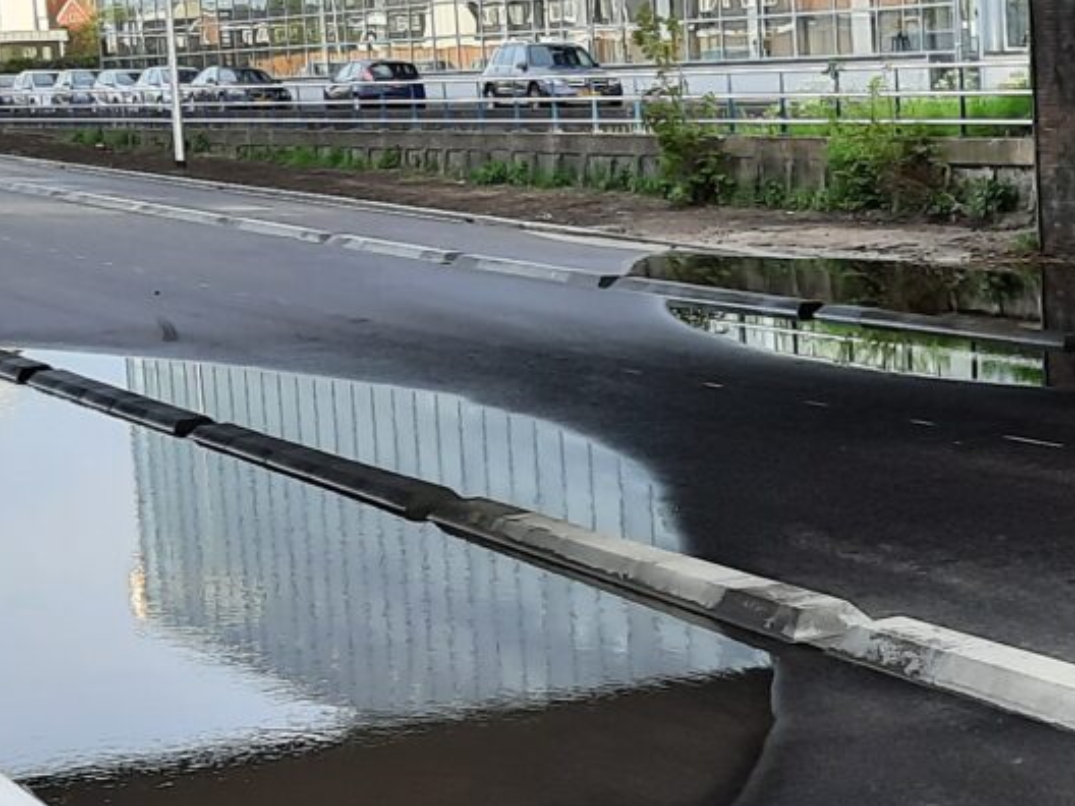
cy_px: 454
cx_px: 1089
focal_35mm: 97
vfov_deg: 15.2
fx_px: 3012
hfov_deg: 19.6
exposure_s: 1/117
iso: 32
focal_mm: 4.6
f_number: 2
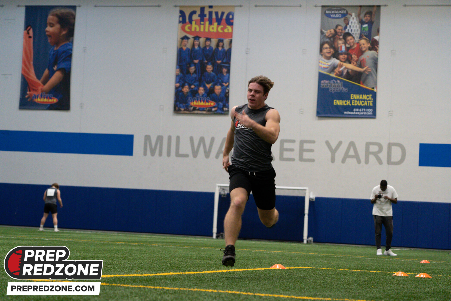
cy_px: 150
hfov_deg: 19.6
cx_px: 226
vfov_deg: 13.2
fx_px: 1303
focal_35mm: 104
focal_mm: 104
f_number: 5
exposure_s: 1/400
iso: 3200
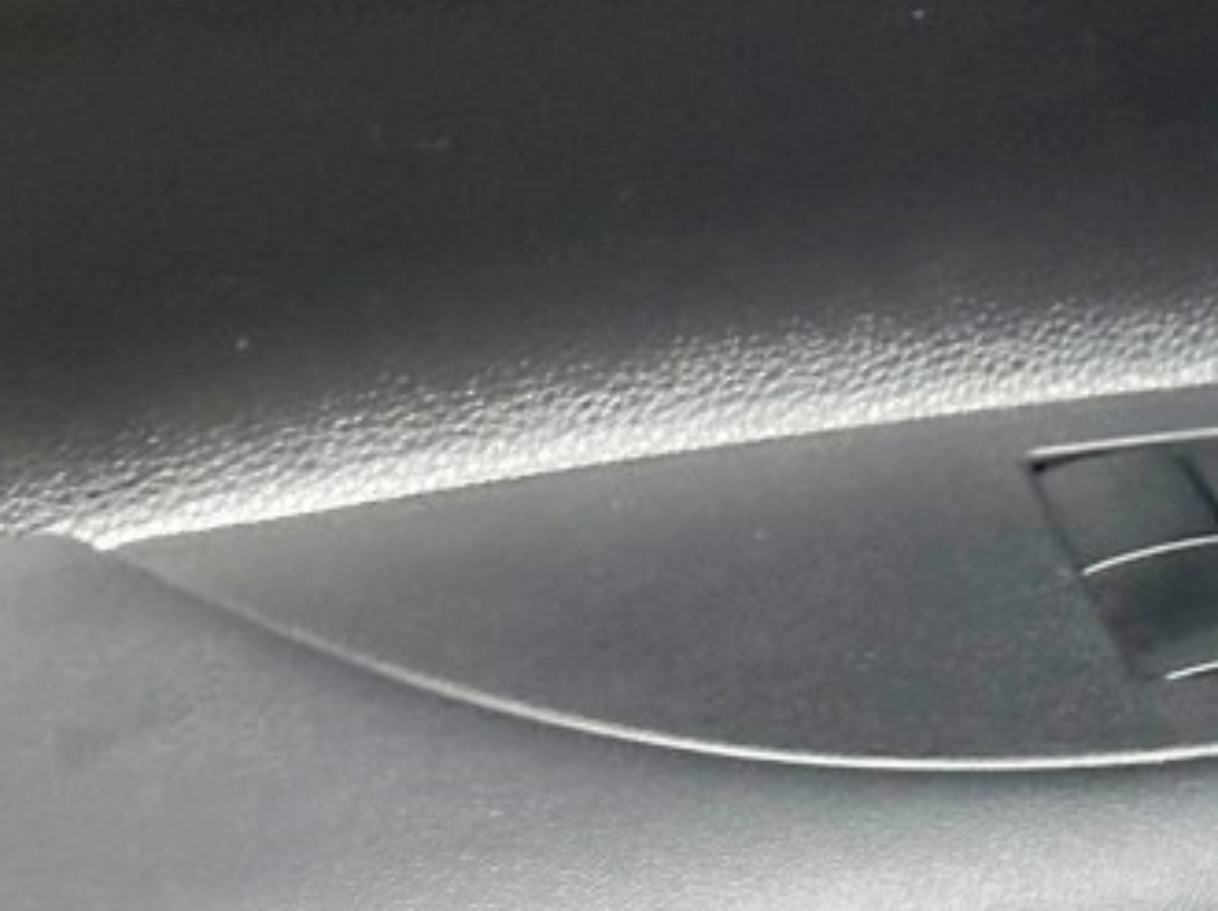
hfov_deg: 12.6
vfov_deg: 9.8
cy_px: -199
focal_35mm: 149
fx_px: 5239
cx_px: 1794
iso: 640
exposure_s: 1/30
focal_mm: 6.86
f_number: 1.78
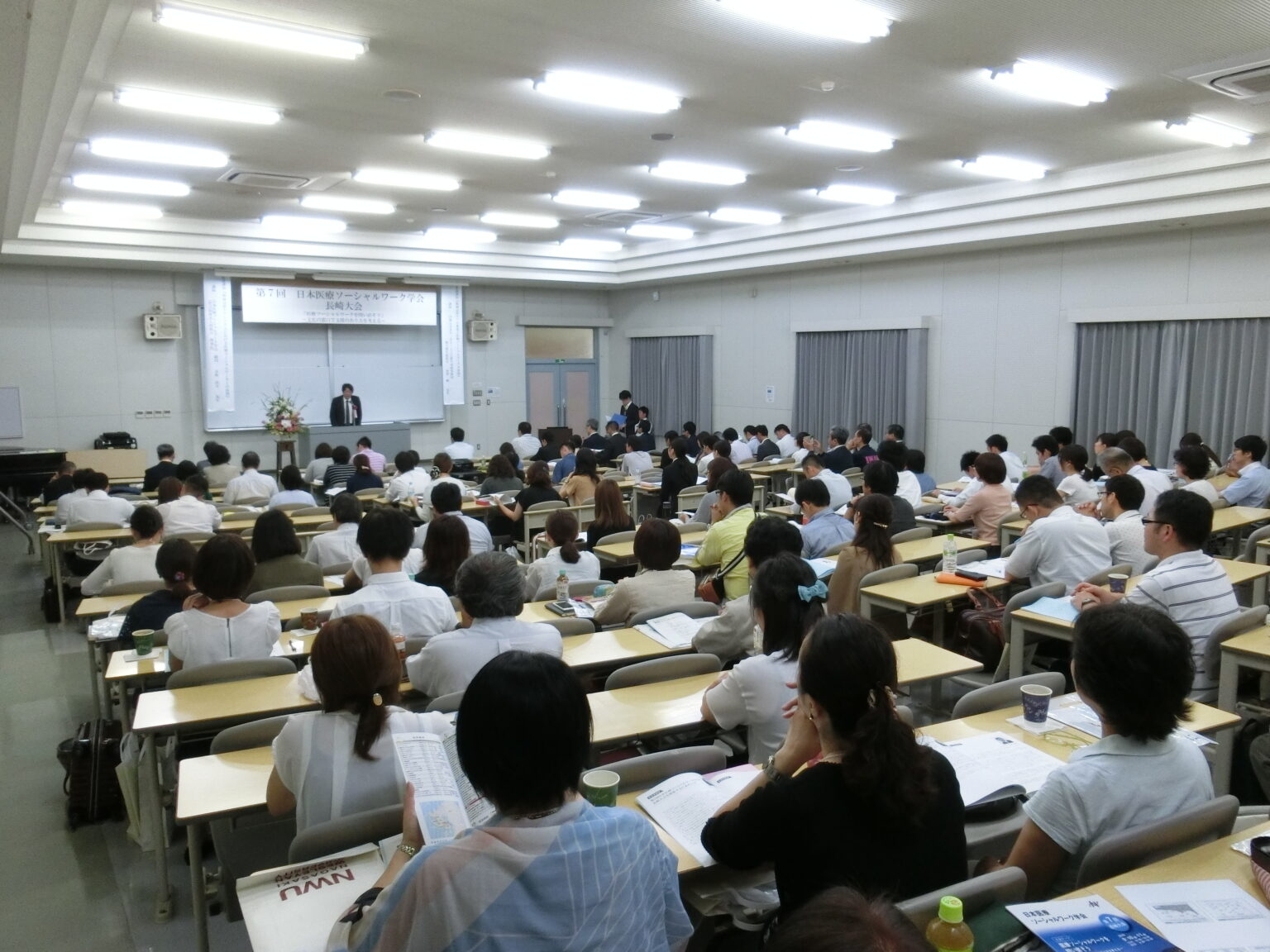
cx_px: 635
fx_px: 917
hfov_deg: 69.4
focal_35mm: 25
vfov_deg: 54.9
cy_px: 476
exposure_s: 1/80
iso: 400
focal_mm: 4.5
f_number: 3.5
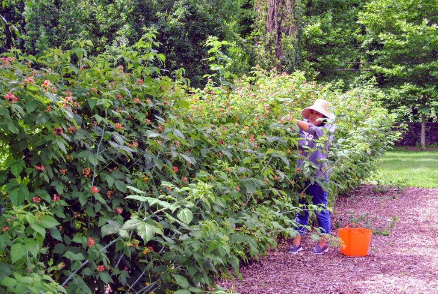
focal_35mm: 47
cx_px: 219
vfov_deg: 28.7
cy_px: 147
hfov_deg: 41.9
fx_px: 573
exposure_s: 1/125
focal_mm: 17.5
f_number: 4.5
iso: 100
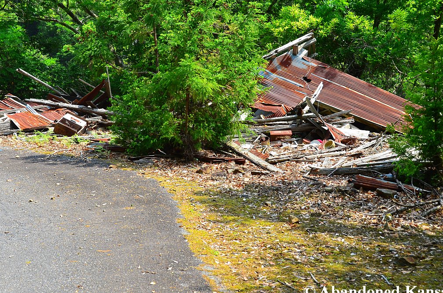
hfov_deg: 29.7
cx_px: 193
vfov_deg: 19.9
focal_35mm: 68
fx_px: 835
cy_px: 130
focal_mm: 38
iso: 200
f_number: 7.1
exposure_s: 1/200
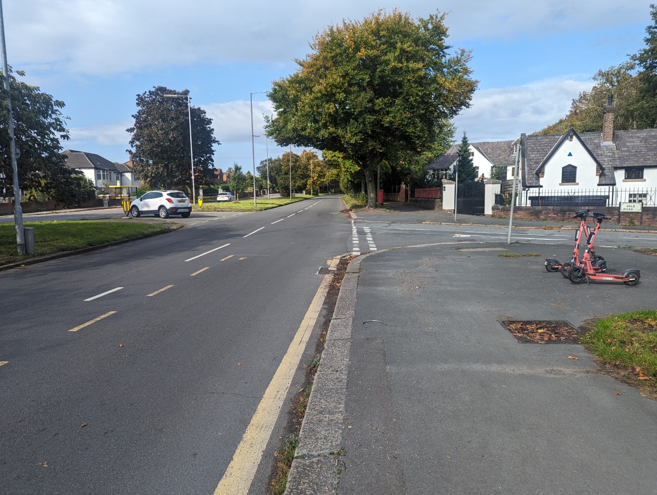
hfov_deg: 71.5
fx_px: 456
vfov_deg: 56.9
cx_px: 328
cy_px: 248
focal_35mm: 24
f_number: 1.85
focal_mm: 6.81
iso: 39
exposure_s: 1/1414
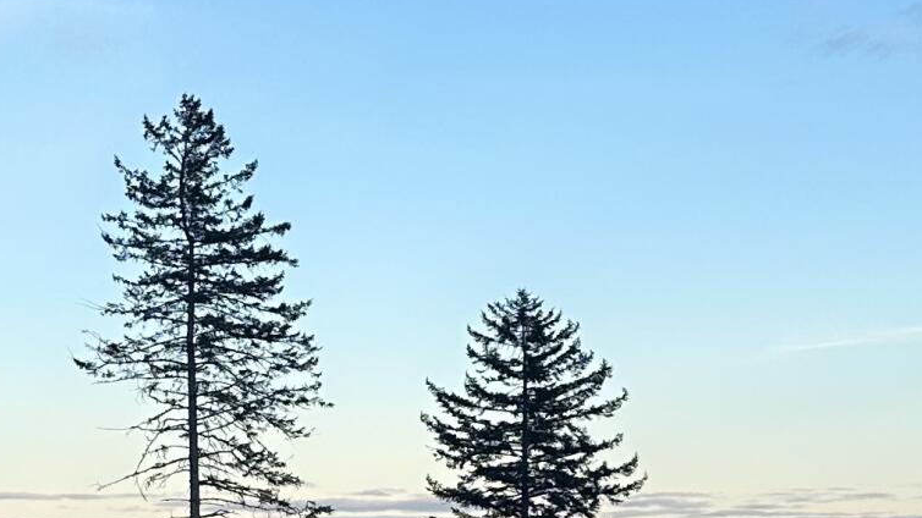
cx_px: 432
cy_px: 676
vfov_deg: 11.3
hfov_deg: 20.6
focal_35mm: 104
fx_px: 2542
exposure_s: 1/1256
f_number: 1.78
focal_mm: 6.86
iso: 80
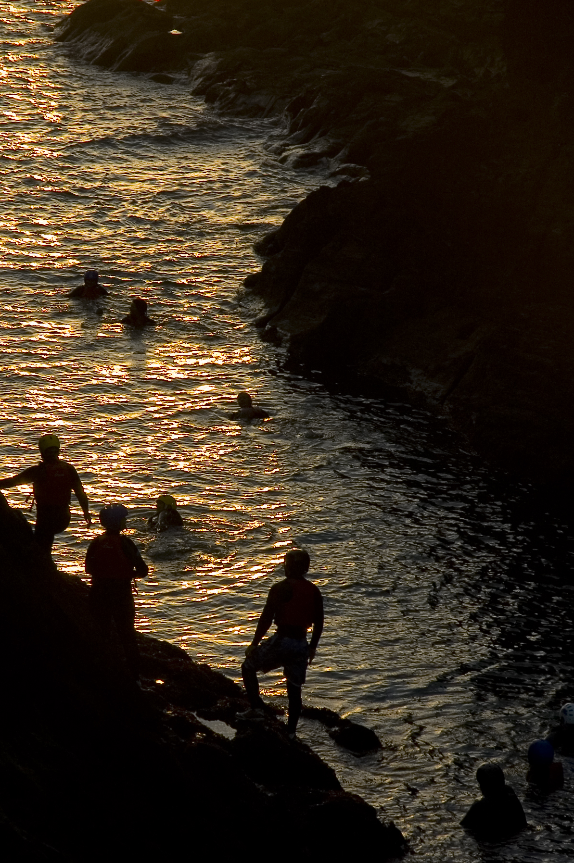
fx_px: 4218
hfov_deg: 7.8
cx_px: 184
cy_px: 505
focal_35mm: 176
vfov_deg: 11.7
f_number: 7.1
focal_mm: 70
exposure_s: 1/80
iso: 200
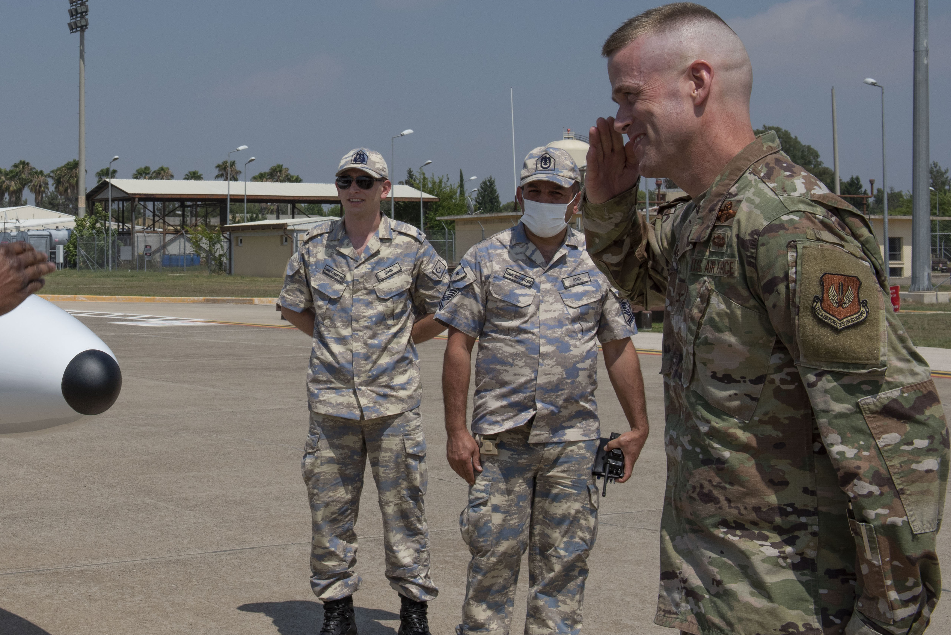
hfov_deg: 35.6
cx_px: 270
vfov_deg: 24.6
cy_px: 274
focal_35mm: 55
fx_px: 1453
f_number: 14
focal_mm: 38
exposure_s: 1/500
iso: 200
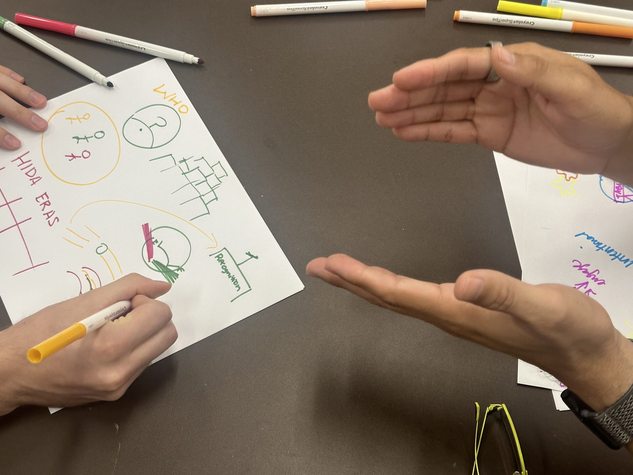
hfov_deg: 39.7
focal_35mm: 48
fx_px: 878
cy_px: 238
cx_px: 316
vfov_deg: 30.3
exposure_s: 1/60
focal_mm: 6.86
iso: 125
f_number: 1.78
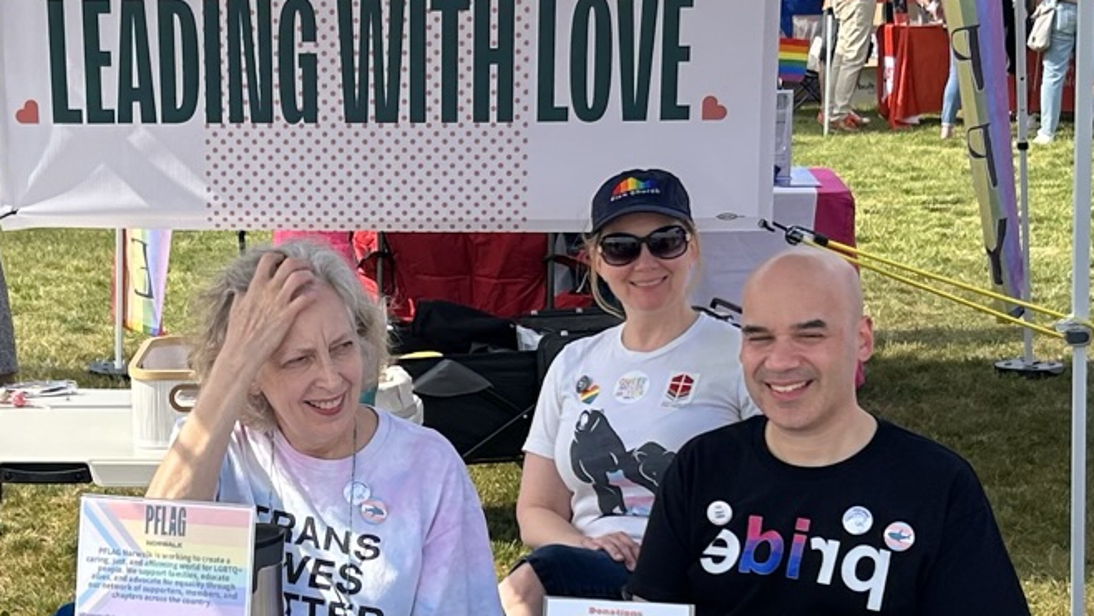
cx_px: 276
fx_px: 2553
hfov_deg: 23.9
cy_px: 443
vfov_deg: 13.7
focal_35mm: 88
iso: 50
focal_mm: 5.7
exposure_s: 1/2695
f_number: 1.5
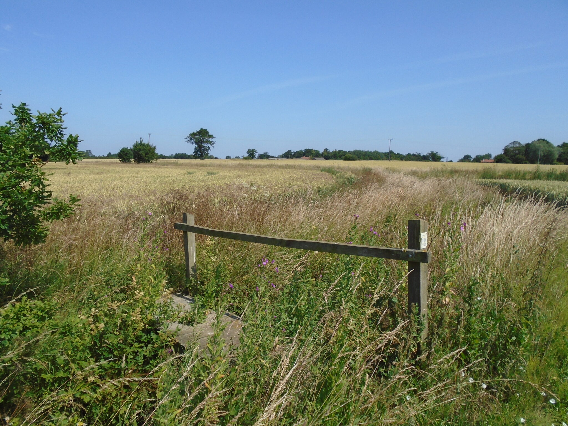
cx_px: 284
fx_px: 427
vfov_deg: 53.1
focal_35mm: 26
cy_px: 213
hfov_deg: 67.3
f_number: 8
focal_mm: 4.6
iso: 100
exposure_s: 1/250
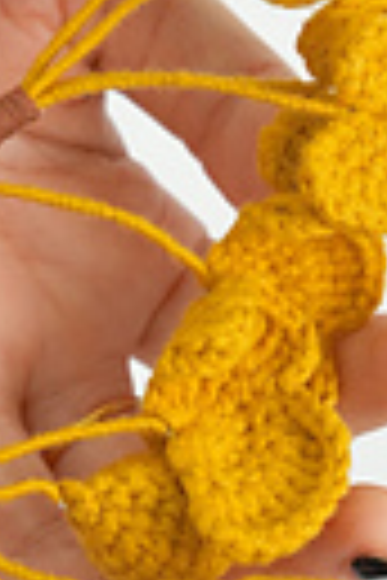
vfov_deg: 8.2
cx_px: -74
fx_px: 4063
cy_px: 184
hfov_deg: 5.4
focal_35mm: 252
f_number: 7.1
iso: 3200
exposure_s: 1/500
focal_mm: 65
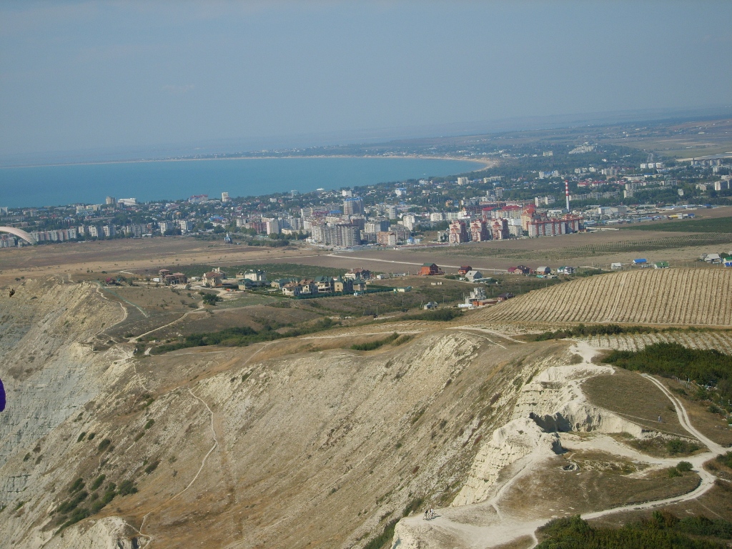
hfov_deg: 23.8
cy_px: 274
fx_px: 1734
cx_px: 366
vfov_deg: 18.0
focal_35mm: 82
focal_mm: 17
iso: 50
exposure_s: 1/1000
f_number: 4.5
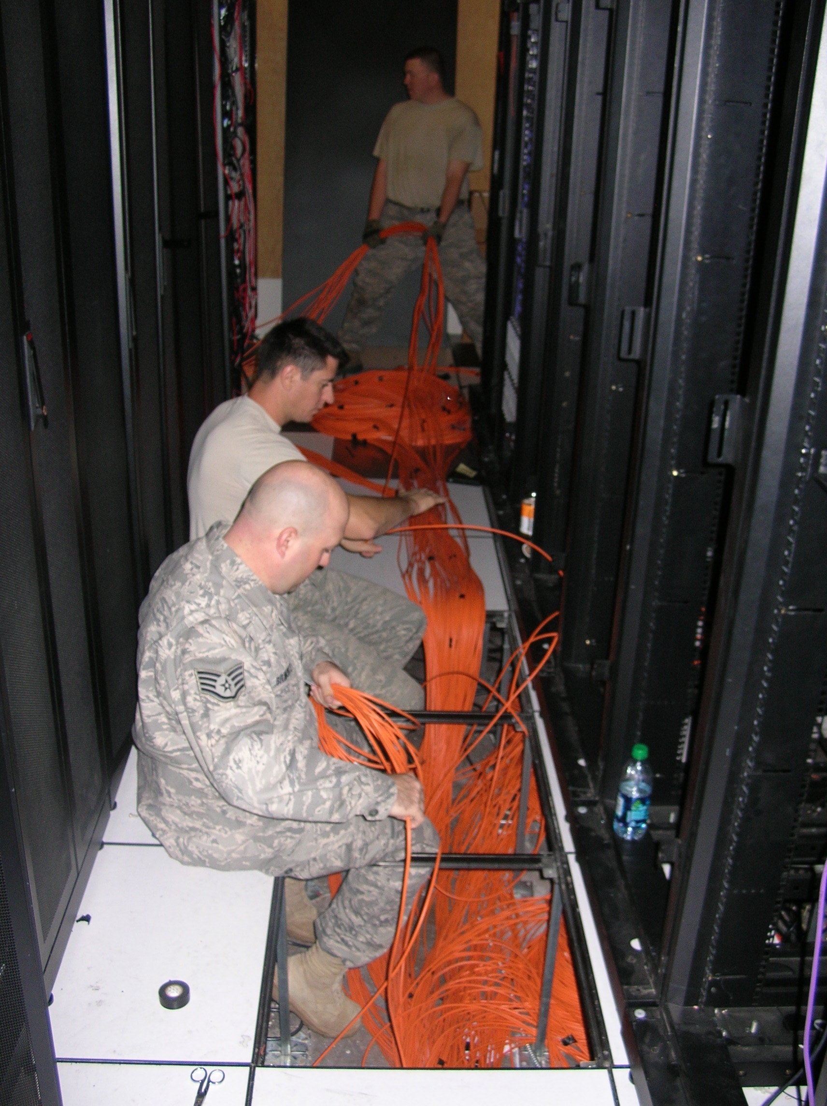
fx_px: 1148
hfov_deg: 39.6
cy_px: 553
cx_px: 414
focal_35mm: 36
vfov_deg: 51.4
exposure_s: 1/60.1
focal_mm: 6
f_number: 2.7
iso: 60
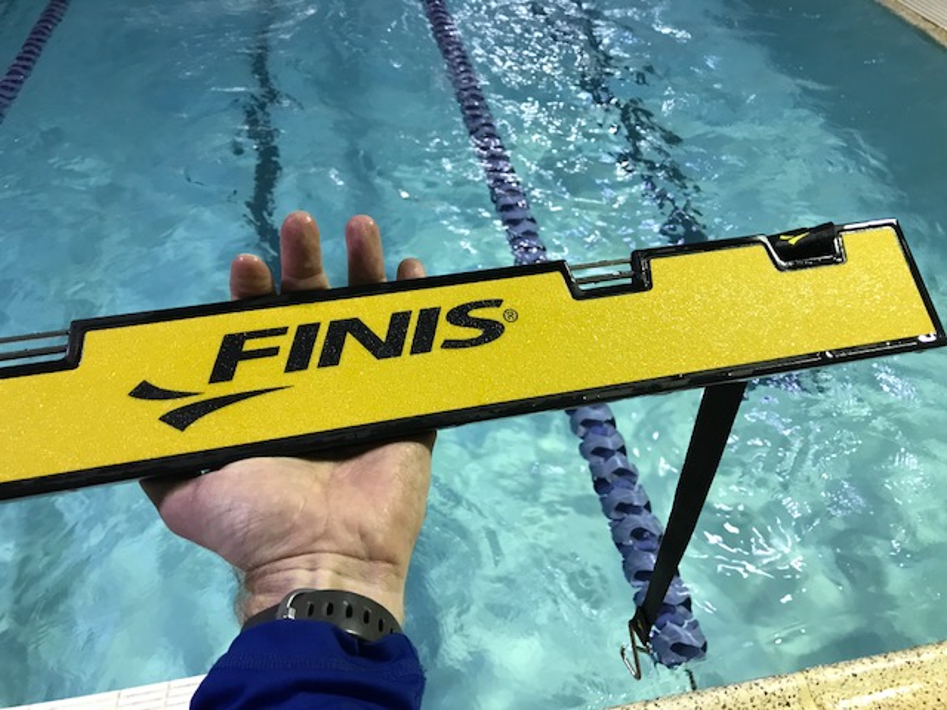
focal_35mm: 28
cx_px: 474
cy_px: 355
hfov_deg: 63.4
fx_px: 766
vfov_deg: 49.7
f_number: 1.8
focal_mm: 3.99
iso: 40
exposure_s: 1/20
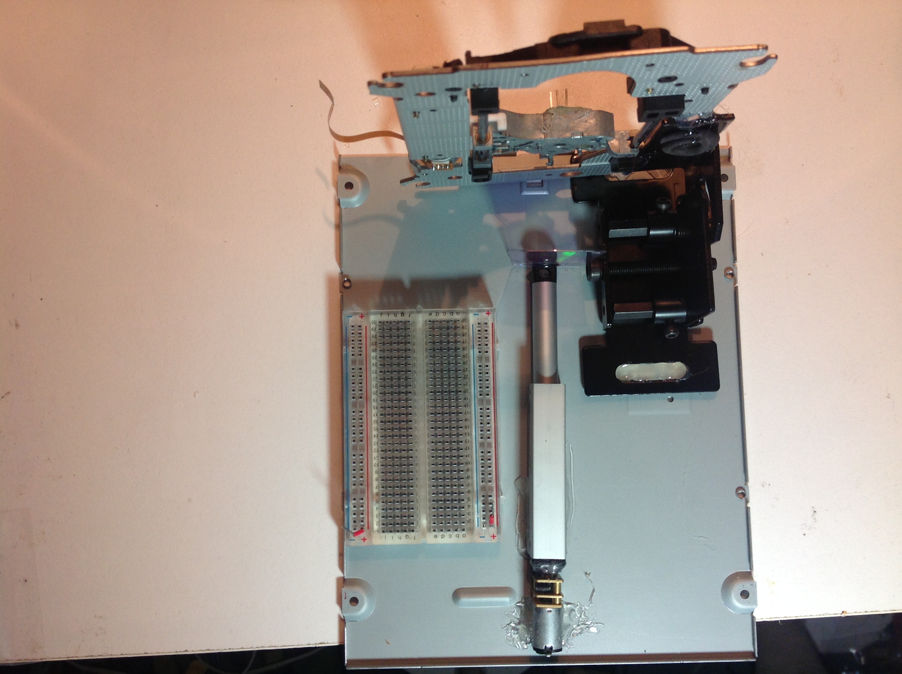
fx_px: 911
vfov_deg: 40.6
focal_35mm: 35
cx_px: 451
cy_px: 337
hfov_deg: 52.7
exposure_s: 1/60
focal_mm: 4.28
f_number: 2.4
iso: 80
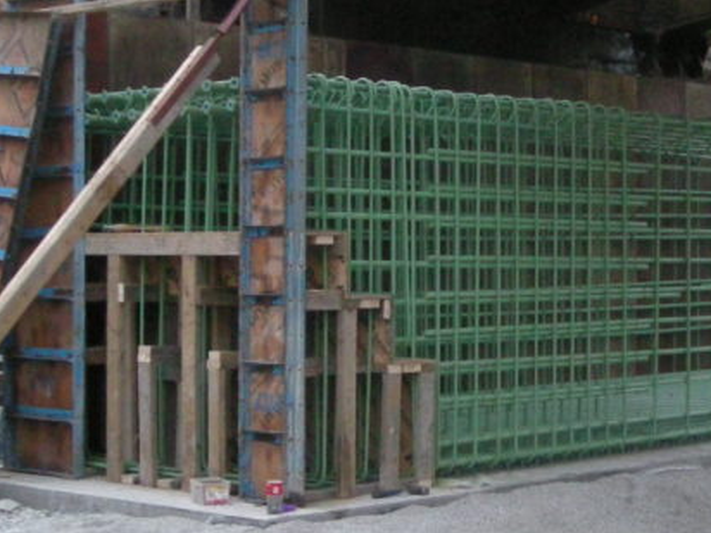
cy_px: 205
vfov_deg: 17.0
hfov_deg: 22.3
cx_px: 535
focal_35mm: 87
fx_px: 1787
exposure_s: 1/51.5
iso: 400
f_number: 2.8
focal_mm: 5.7
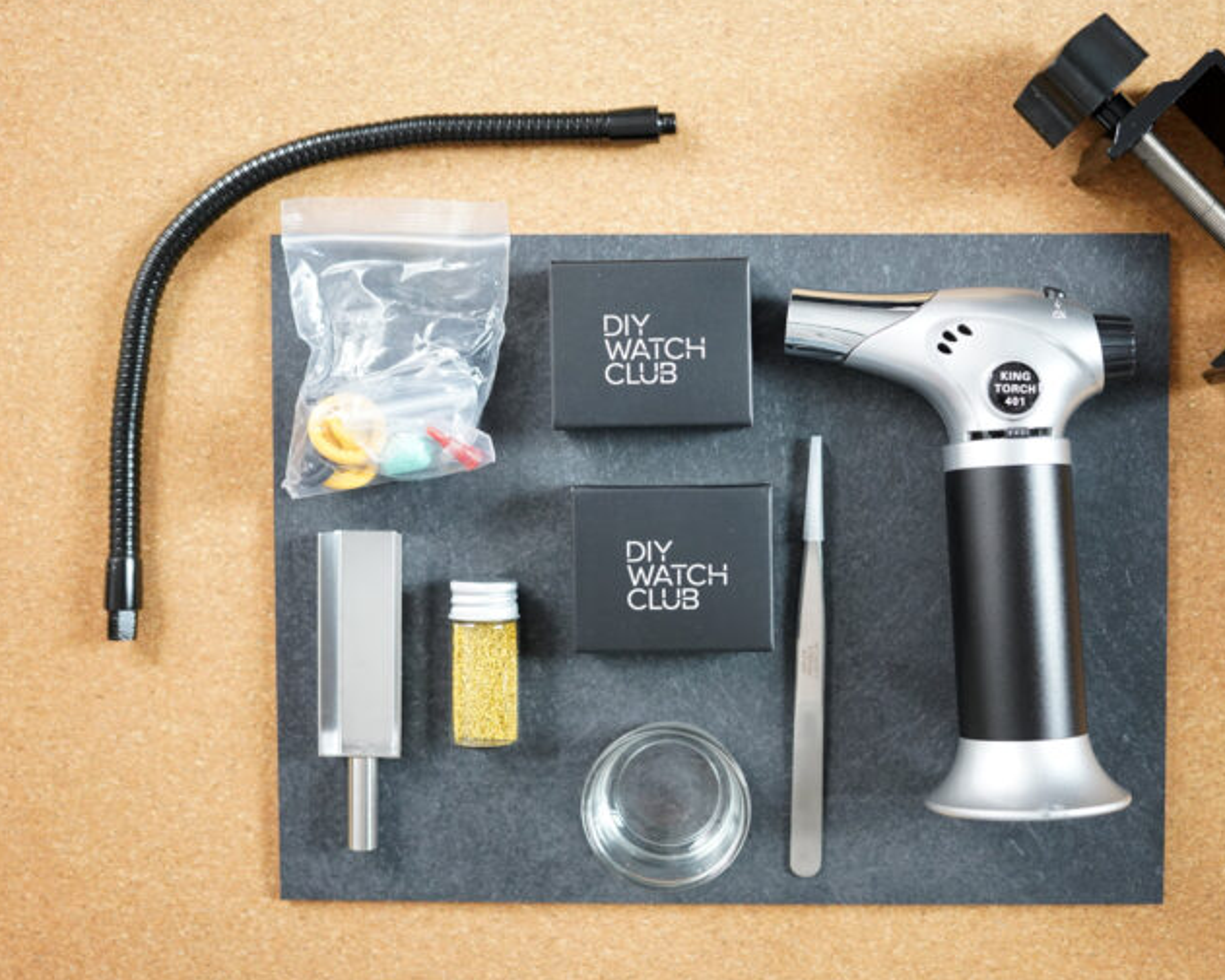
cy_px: 489
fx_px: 1450
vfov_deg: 37.3
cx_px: 707
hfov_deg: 45.6
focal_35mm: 40
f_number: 2.8
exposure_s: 1/80
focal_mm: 35
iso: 2500
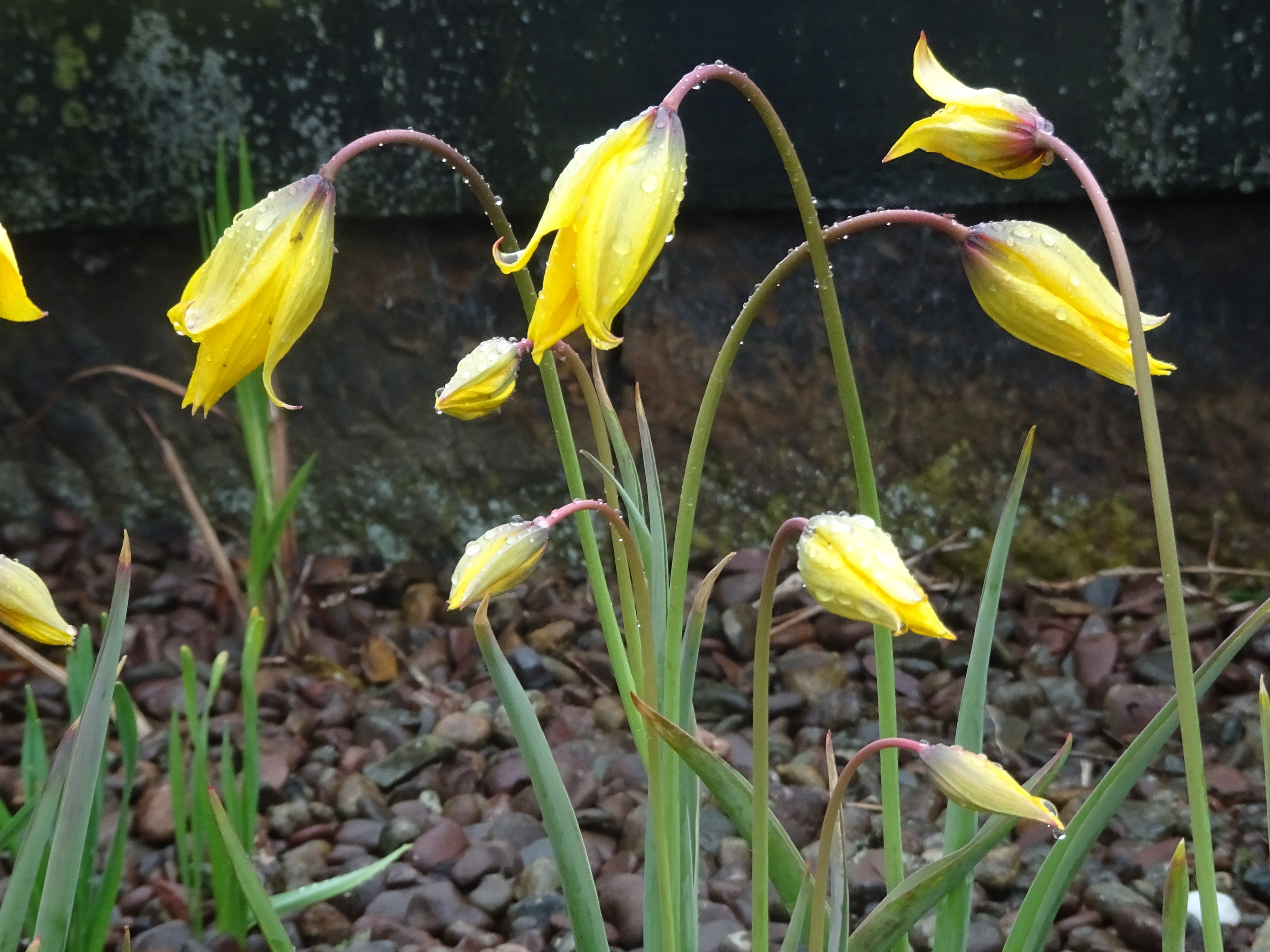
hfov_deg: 13.5
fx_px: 5356
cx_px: 635
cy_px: 476
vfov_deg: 10.2
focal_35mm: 146
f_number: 5.6
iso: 500
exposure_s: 1/160
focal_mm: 24.99
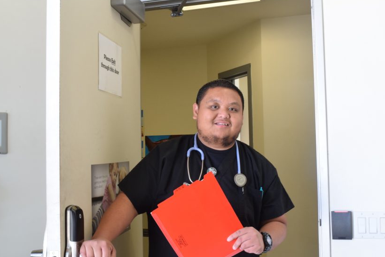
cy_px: 132
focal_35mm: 45
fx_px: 481
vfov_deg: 29.9
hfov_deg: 43.4
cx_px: 229
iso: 800
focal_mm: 24
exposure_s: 1/25
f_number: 14
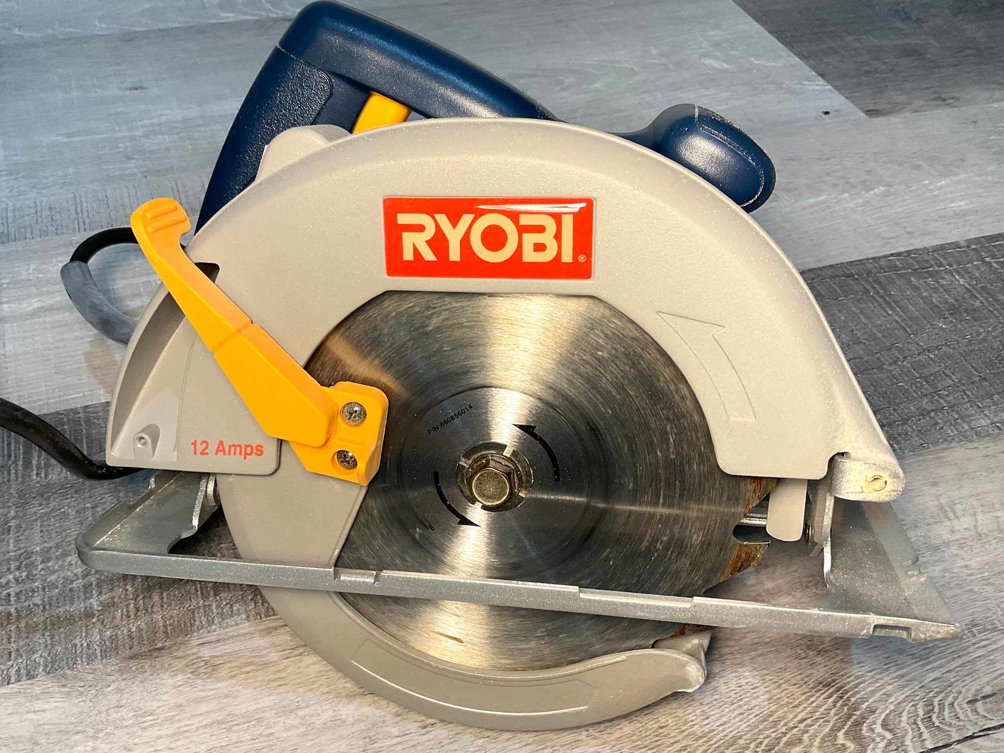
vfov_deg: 48.2
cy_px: 376
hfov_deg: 61.7
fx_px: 841
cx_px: 502
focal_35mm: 29
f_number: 1.8
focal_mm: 3
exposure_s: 1/60
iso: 64
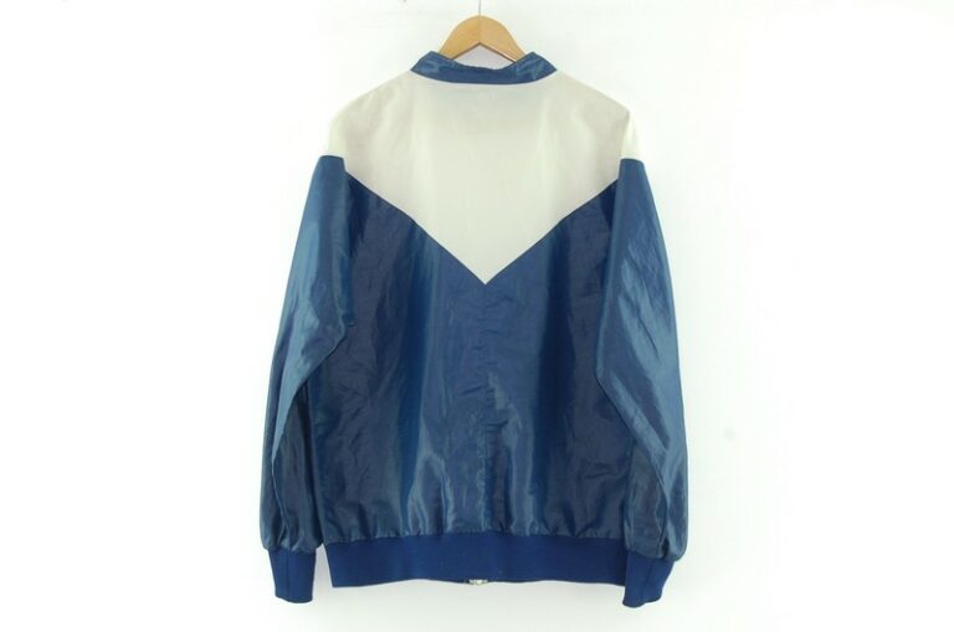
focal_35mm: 75
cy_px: 316
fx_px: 1984
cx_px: 477
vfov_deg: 18.1
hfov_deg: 27.0
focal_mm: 50
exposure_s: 1/60
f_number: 5.6
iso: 400
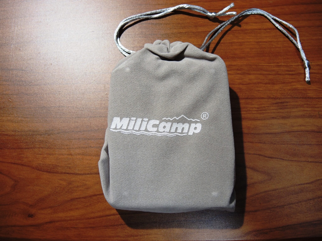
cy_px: 120
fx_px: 260
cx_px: 161
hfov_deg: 63.4
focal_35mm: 28
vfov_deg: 49.7
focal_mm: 6
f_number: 2
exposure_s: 1/30
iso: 250
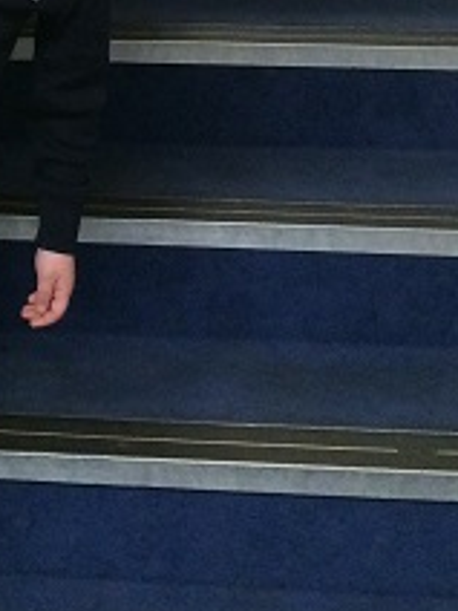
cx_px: -107
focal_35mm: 91
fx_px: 1605
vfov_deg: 19.4
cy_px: -242
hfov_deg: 15.6
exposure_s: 1/25
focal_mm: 4.15
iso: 250
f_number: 2.2
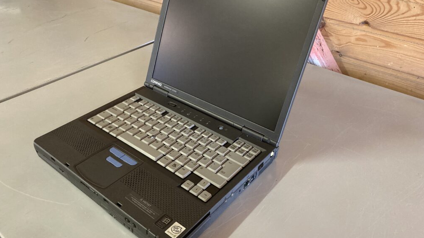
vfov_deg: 37.8
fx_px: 349
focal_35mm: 31
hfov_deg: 62.6
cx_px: 211
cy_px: 118
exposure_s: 1/33
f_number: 1.8
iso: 320
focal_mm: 3.99
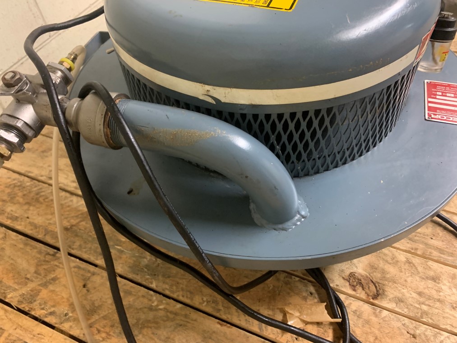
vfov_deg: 53.1
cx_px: 228
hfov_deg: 67.3
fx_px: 343
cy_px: 172
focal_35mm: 26
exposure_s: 1/30
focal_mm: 4.25
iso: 400
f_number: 1.8
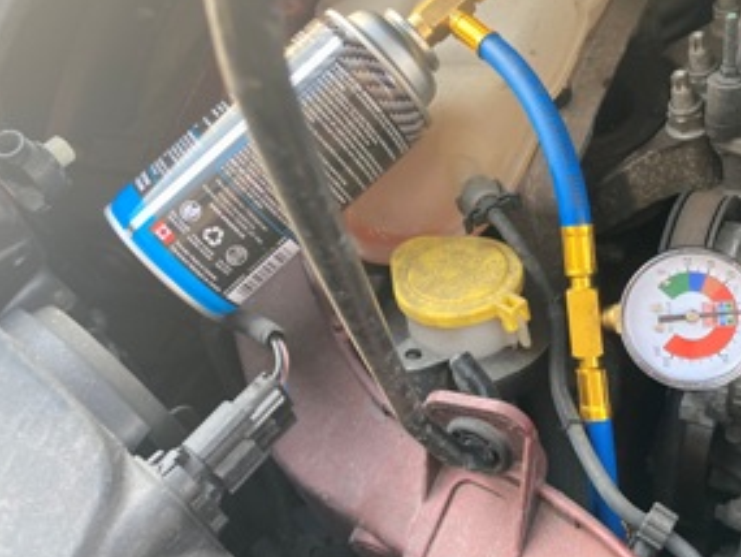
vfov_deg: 32.9
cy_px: 278
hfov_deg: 42.2
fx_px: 942
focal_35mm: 44
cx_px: 512
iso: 80
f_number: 1.8
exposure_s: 1/121
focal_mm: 3.99
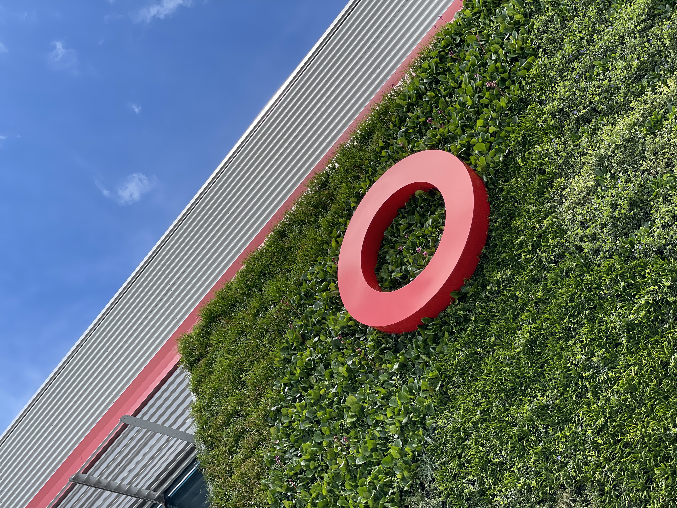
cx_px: 338
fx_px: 1017
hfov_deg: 36.8
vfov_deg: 28.0
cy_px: 254
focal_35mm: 52
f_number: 2
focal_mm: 6
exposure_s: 1/1199
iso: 25
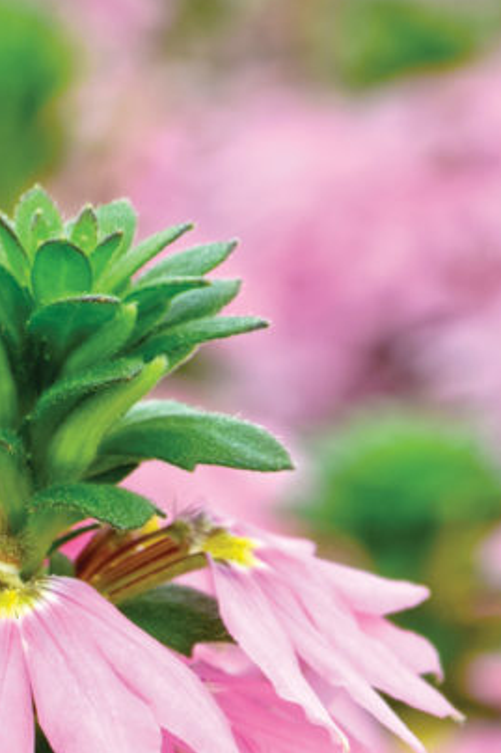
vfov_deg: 5.2
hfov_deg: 3.4
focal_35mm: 399
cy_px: 813
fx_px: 8341
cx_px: -42
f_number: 13
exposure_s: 1/30
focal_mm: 105
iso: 100
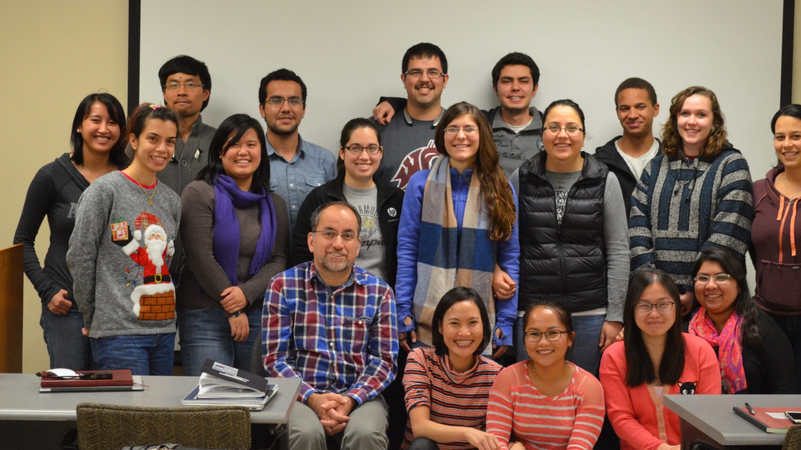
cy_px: 194
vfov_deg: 17.2
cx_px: 444
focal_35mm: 70
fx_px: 1487
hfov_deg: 30.1
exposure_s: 1/50
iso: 1600
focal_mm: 40
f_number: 5.3
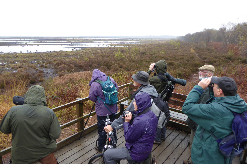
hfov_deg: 67.4
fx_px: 185
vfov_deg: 47.9
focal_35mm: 27
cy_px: 82
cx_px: 127
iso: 100
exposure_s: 1/80
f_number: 3.3
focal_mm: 4.3
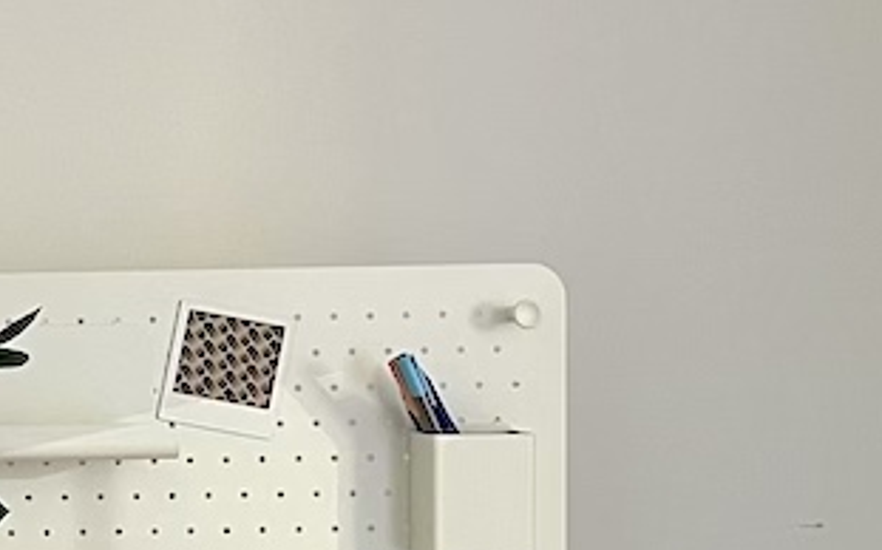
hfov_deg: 16.2
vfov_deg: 11.4
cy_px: 377
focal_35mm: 115
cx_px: -530
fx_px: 2763
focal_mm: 5.1
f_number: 1.6
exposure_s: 1/67
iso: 125
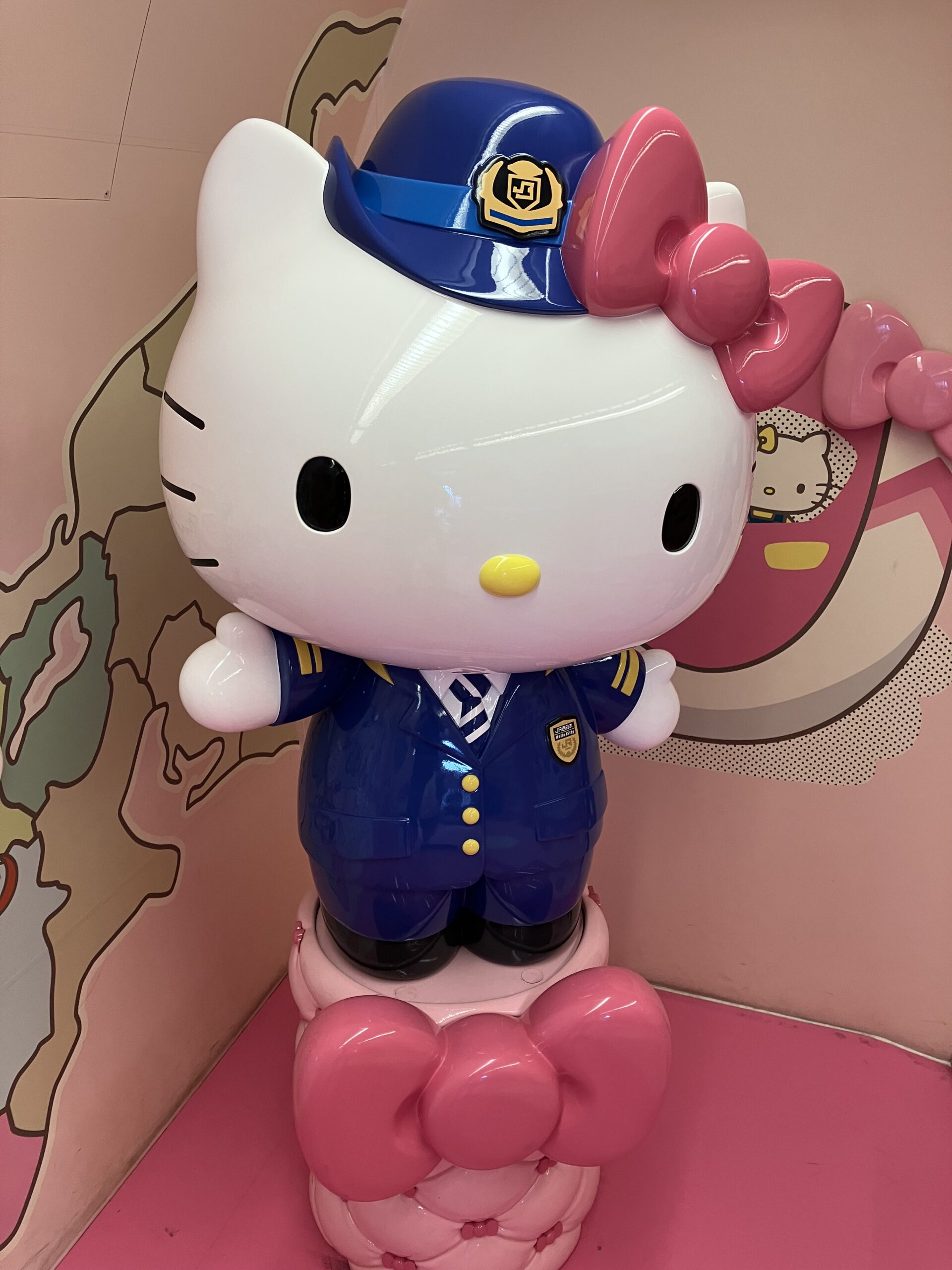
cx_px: 476
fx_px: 1027
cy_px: 635
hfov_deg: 49.7
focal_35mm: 28
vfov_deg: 63.4
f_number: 1.8
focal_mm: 3.99
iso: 64
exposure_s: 1/60
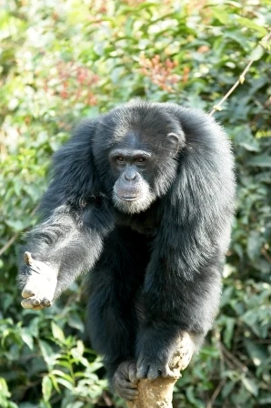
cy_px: 204
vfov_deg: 6.9
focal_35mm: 300
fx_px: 3392
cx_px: 136
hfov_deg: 4.6
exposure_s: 1/125
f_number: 2.8
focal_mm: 200
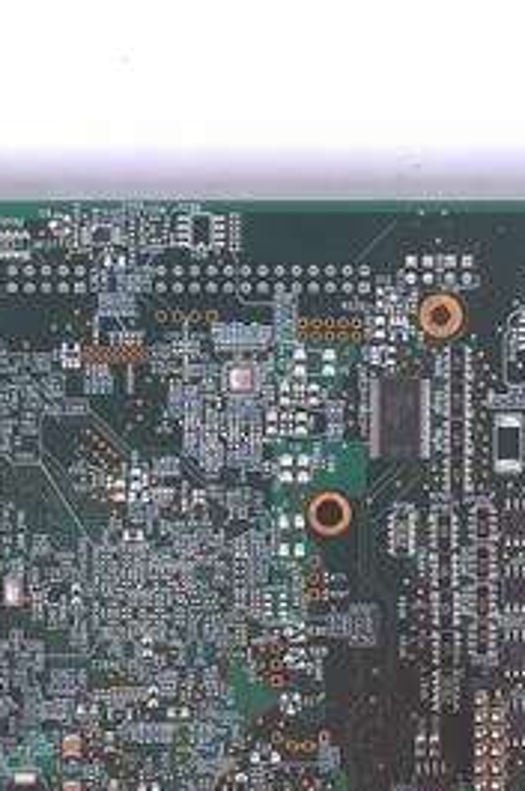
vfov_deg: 29.3
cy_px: 573
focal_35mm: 68
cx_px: 385
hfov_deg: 19.8
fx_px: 1491
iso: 200
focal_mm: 20
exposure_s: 1/200
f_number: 14
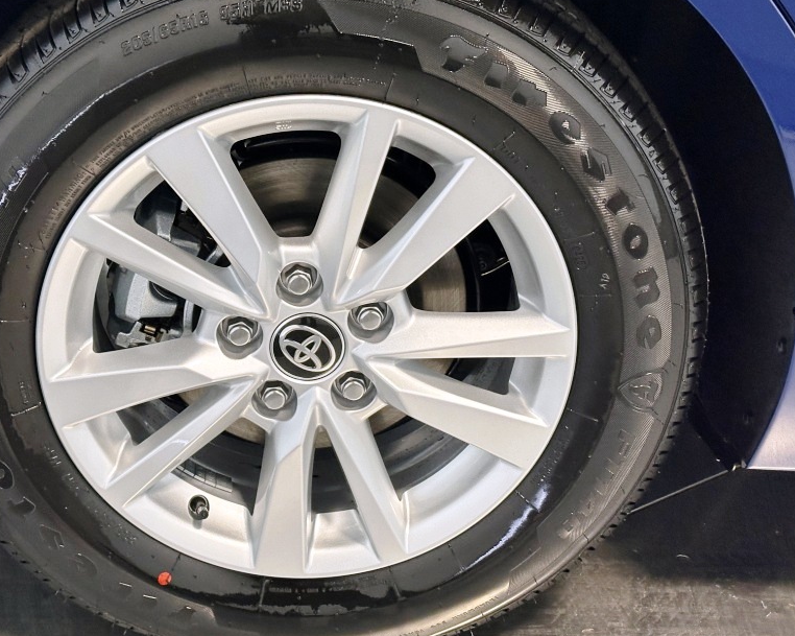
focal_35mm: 63
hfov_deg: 29.9
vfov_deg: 24.2
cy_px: 339
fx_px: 1482
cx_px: 310
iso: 500
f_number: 1.78
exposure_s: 1/40
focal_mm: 6.86
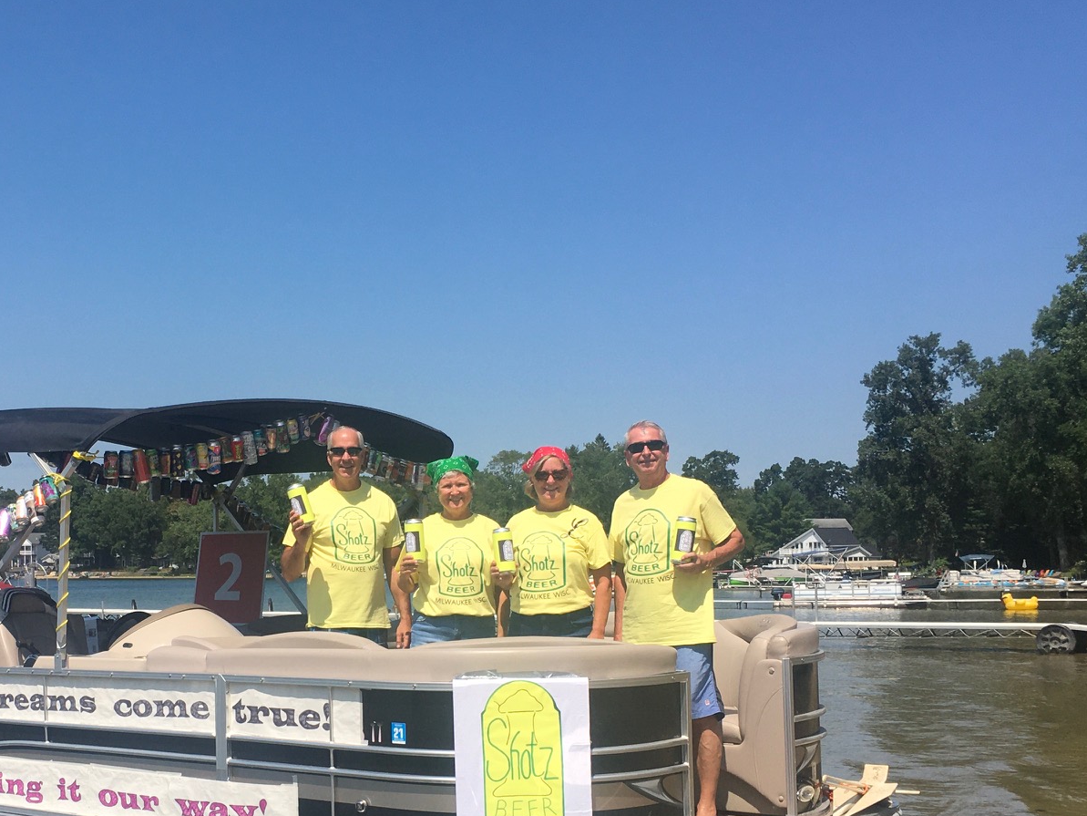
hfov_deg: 38.1
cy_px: 582
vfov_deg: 29.3
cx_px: 303
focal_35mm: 49
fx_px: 1539
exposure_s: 1/2198
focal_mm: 4.15
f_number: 2.2
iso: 25
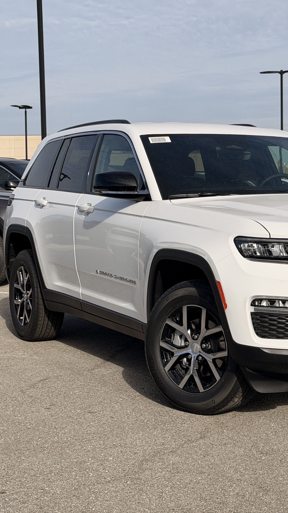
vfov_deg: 30.2
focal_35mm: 70
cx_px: 241
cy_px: 256
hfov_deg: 17.1
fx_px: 950
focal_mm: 6.76
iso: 64
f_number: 1.78
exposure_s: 1/8772
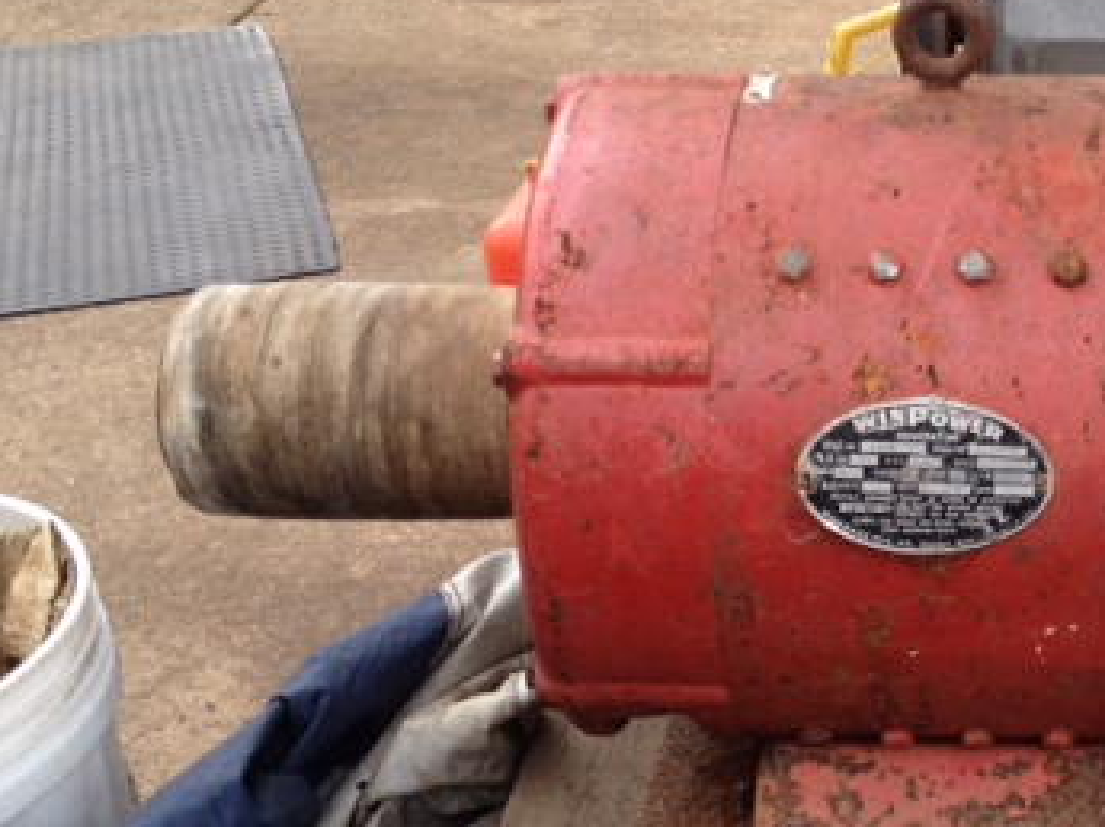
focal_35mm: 65
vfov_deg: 22.5
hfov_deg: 28.8
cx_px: 970
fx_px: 2073
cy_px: 417
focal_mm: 4.28
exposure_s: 1/120
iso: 50
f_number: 2.4
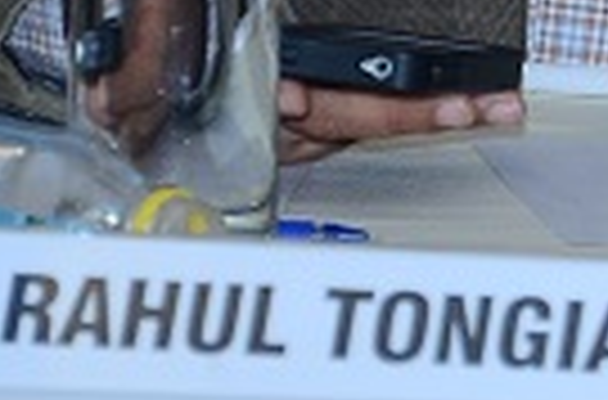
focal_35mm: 863
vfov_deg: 1.6
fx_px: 14520
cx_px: 1279
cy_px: -607
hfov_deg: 2.4
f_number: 5.6
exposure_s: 1/80
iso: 640
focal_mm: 105
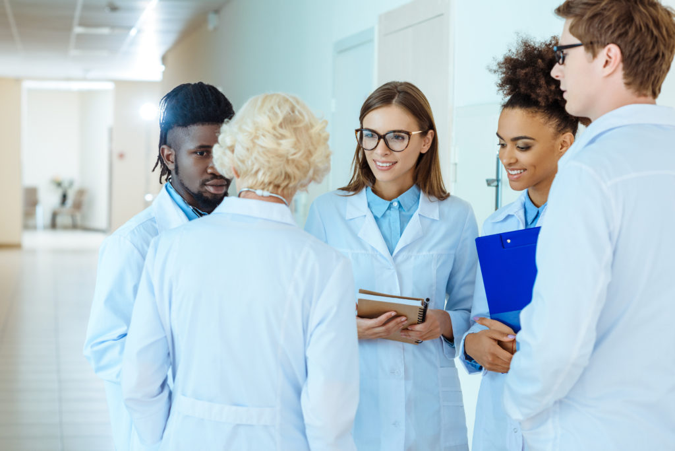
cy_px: 226
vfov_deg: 16.1
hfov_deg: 23.9
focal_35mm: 85
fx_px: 1594
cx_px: 338
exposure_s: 1/160
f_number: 4
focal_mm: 85
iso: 320
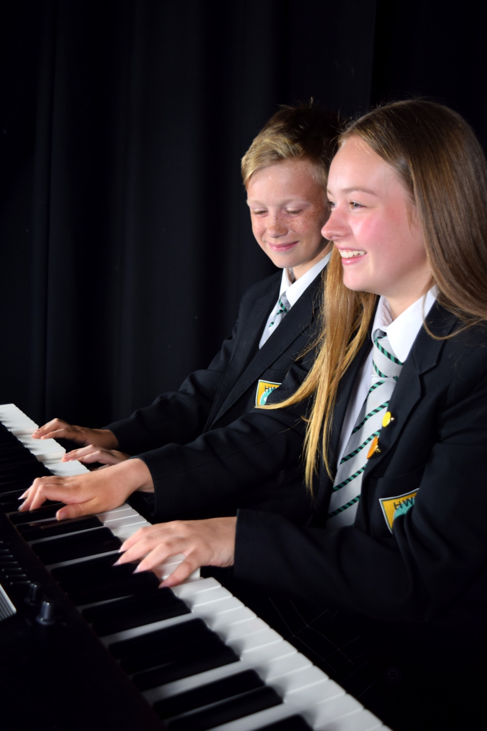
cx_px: 244
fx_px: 852
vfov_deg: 46.4
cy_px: 366
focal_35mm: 42
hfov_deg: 31.9
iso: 400
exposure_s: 1/40
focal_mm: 28
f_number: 4.2
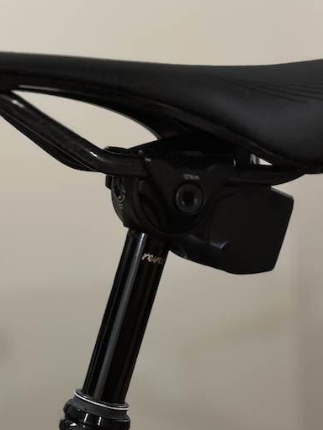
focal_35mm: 75
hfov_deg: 19.6
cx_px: 115
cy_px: 279
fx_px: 933
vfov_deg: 25.9
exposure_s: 1/30
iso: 800
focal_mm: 6.86
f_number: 1.78
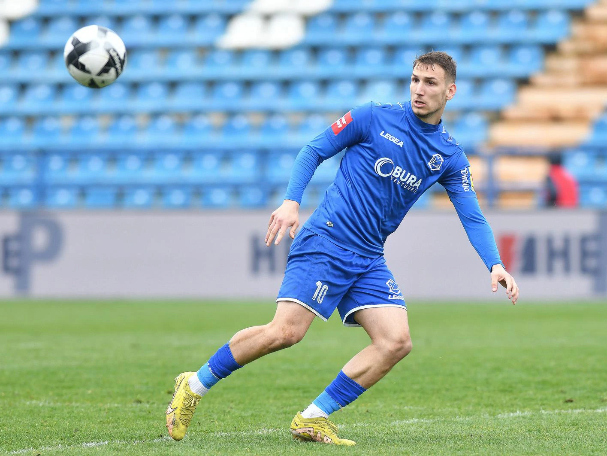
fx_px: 5718
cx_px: 323
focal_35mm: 326
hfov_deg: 6.1
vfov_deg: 4.6
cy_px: 228
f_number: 4
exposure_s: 1/1600
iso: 400
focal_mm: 300
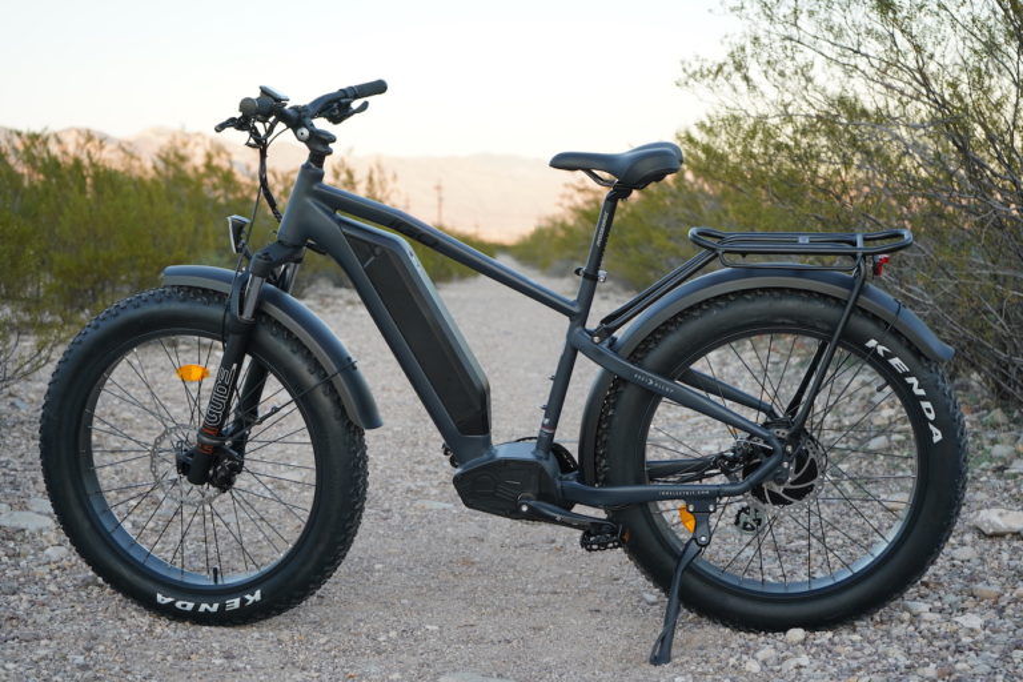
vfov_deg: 22.3
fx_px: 1733
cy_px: 341
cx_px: 512
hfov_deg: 32.9
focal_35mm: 61
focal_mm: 61
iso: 200
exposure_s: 1/80
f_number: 5.6
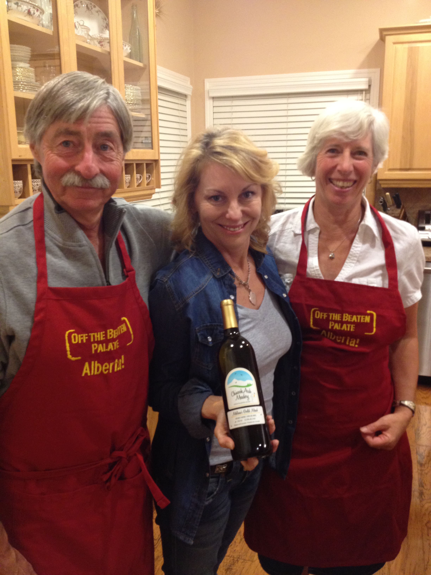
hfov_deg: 40.7
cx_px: 216
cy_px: 288
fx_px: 581
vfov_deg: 52.6
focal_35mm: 35
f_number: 2.4
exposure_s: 1/20
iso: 200
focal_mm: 4.28
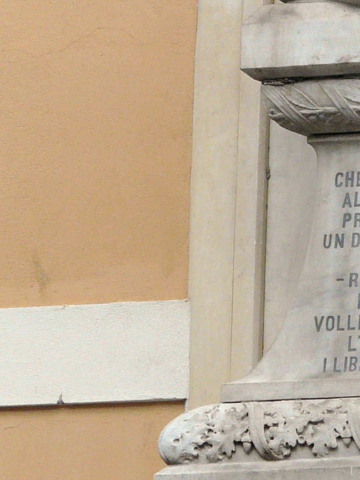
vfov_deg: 3.0
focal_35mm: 652
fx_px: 9043
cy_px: -53
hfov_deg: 2.3
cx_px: 530
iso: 100
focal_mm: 33.2
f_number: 5.6
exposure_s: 1/320
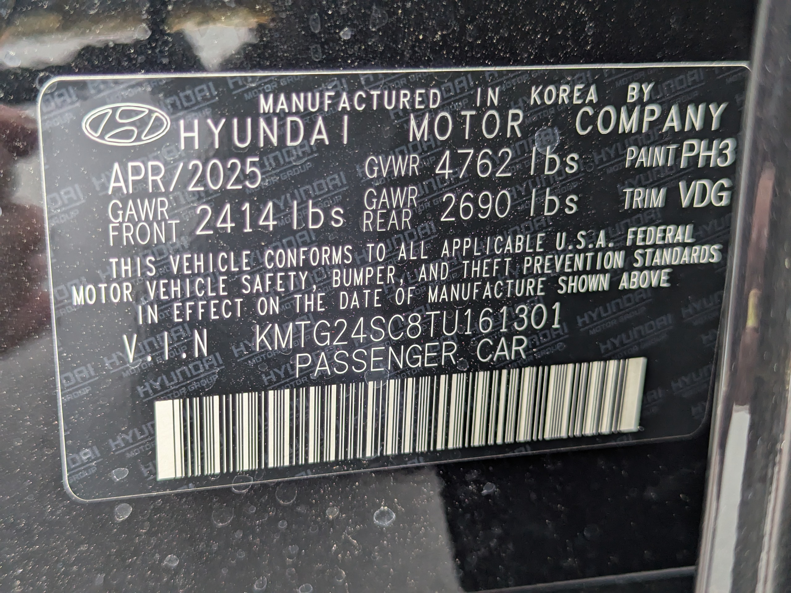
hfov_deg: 39.7
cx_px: 396
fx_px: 1097
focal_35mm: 48
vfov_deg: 30.3
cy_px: 296
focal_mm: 6.81
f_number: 1.85
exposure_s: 1/310
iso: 187
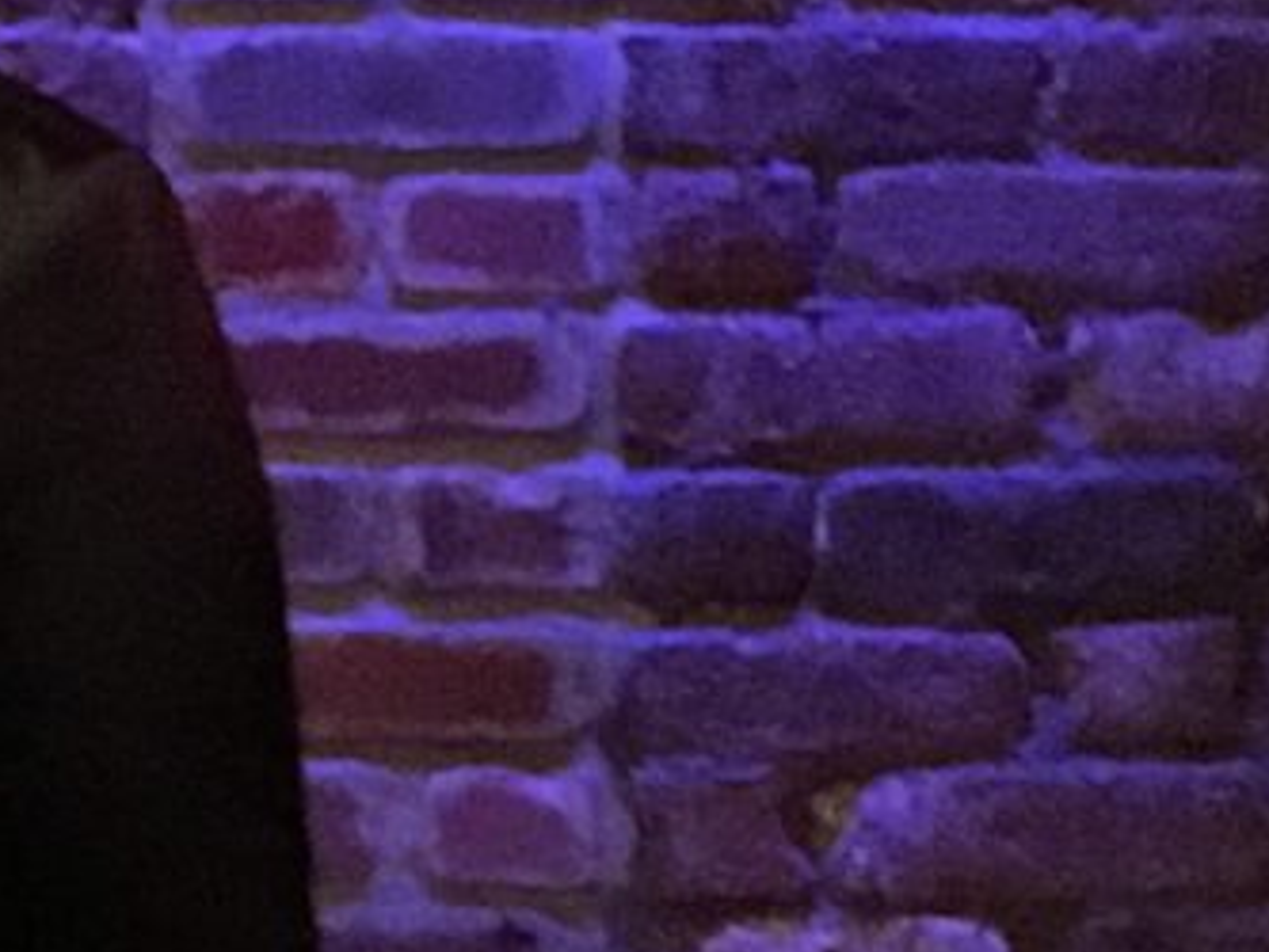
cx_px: -2847
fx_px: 8178
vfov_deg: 6.7
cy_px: 663
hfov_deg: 7.5
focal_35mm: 223
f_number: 2.2
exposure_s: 1/15
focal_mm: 4.15
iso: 320
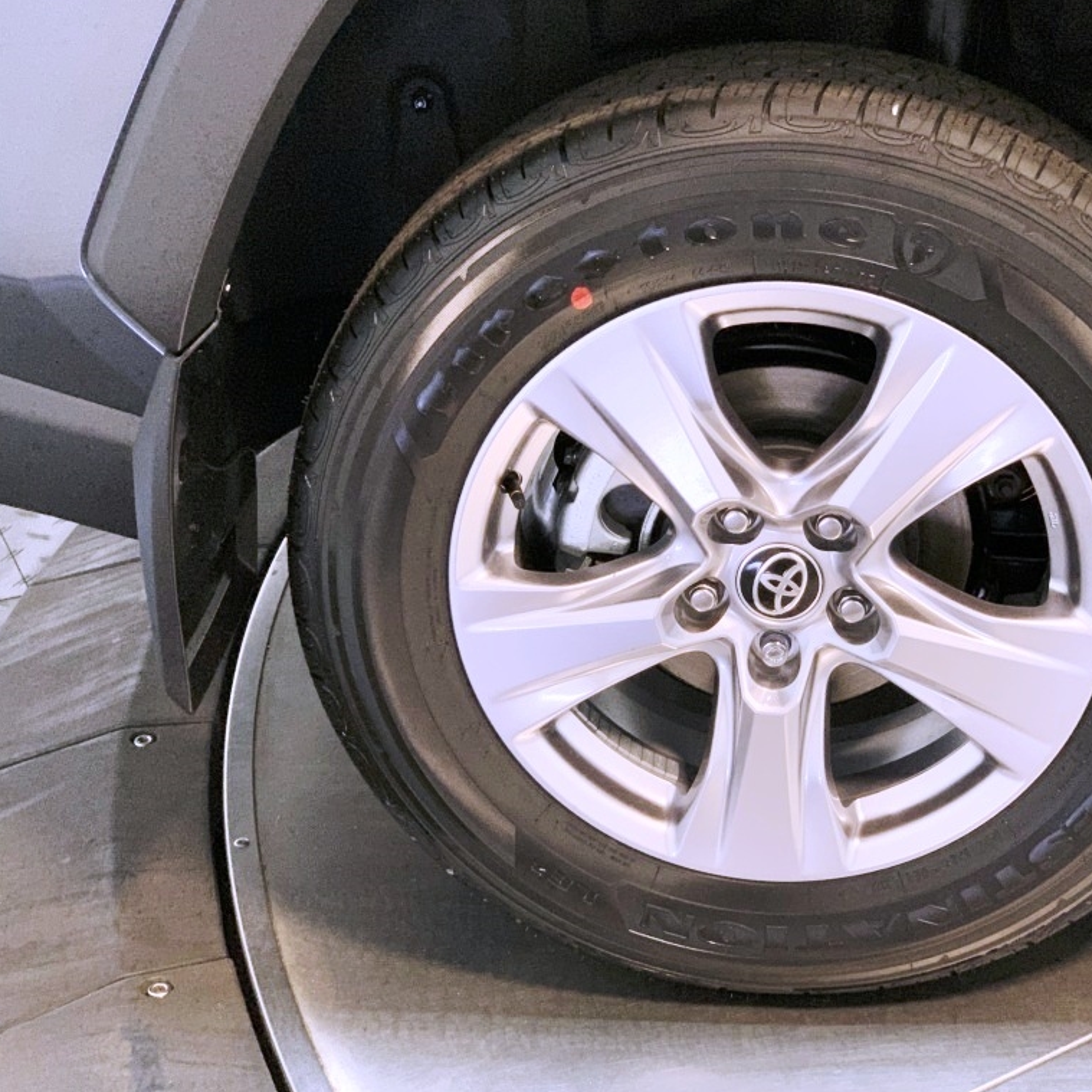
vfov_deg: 27.7
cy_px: 545
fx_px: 2213
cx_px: 686
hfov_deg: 27.6
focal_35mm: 62
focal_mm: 6
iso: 640
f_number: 2.4
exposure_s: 1/30
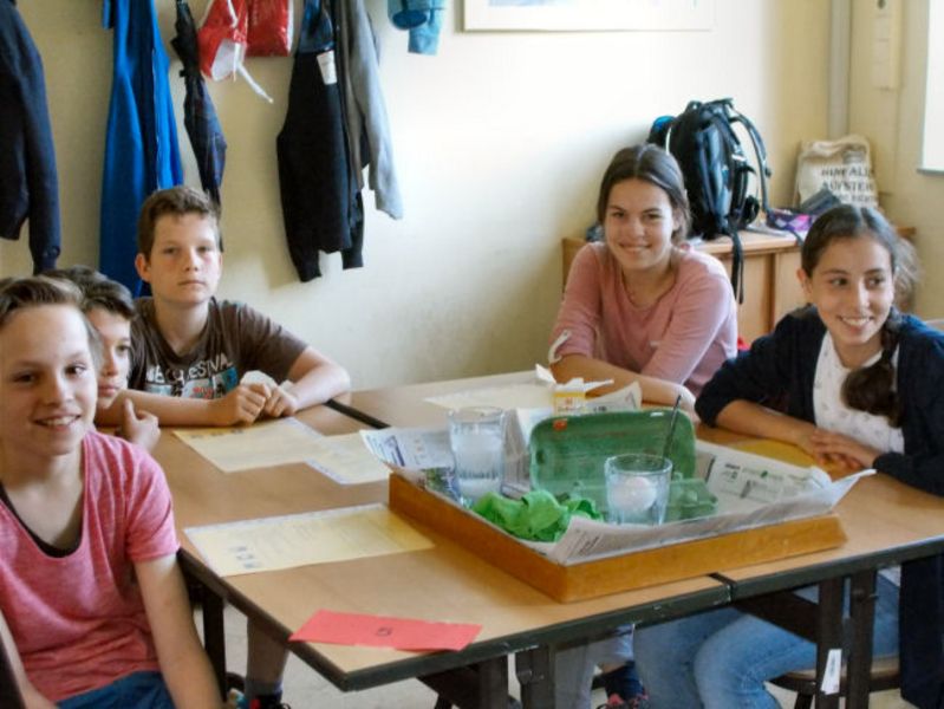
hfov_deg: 33.2
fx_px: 1582
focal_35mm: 58
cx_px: 472
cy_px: 354
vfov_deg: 25.3
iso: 800
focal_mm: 10.3
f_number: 4.9
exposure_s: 1/30
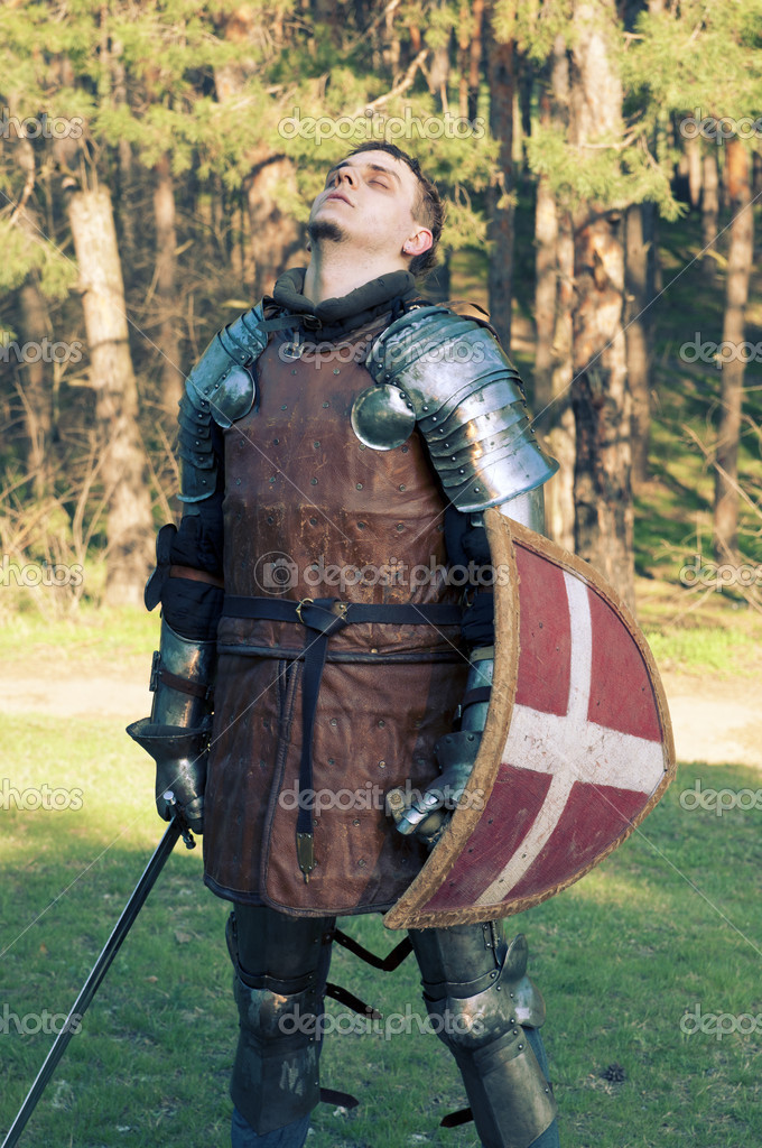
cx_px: 381
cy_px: 574
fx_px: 3438
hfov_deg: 12.6
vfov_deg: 18.9
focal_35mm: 108
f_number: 6.7
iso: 200
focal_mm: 72
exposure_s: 1/180
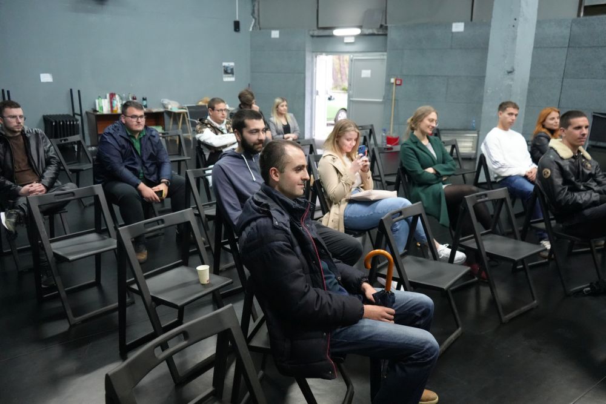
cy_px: 202
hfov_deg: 65.5
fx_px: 471
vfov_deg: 46.4
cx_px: 303
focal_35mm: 28
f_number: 4
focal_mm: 28
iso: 12800
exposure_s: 1/160
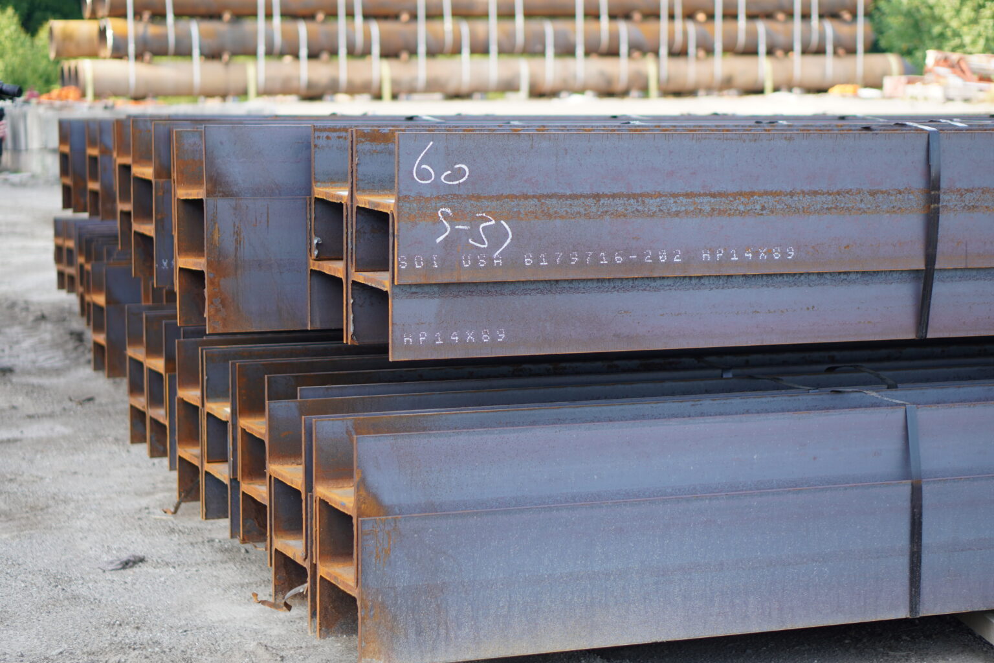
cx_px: 497
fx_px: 2071
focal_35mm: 75
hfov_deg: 27.0
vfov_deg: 18.2
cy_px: 332
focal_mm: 50
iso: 100
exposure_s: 1/500
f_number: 2
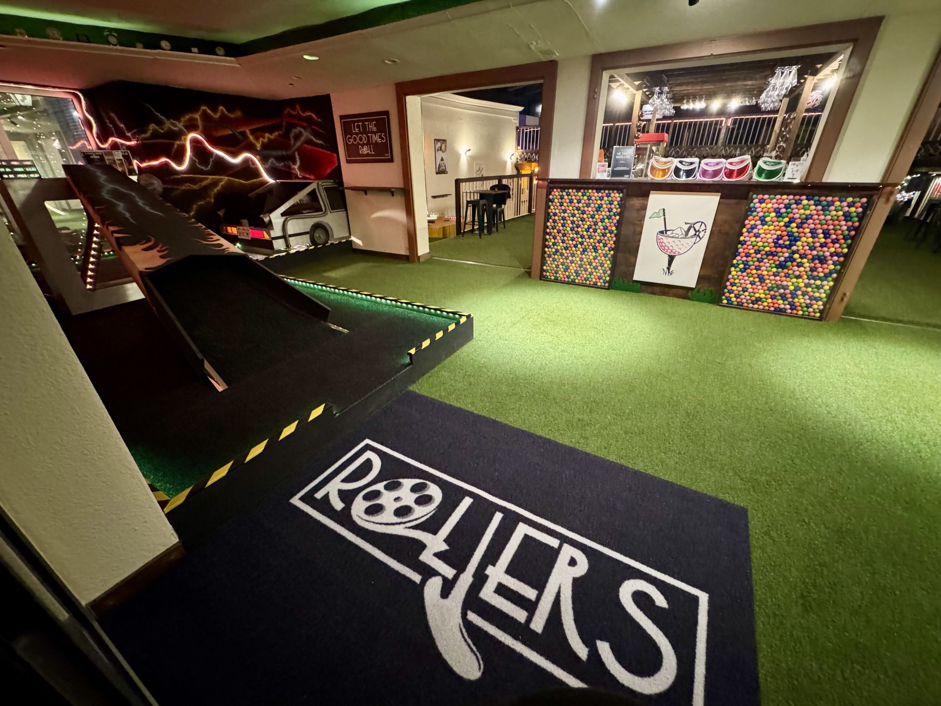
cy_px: 353
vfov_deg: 85.7
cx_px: 470
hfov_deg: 102.1
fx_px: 381
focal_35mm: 14
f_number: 2.2
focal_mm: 2.22
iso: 1000
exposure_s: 1/33
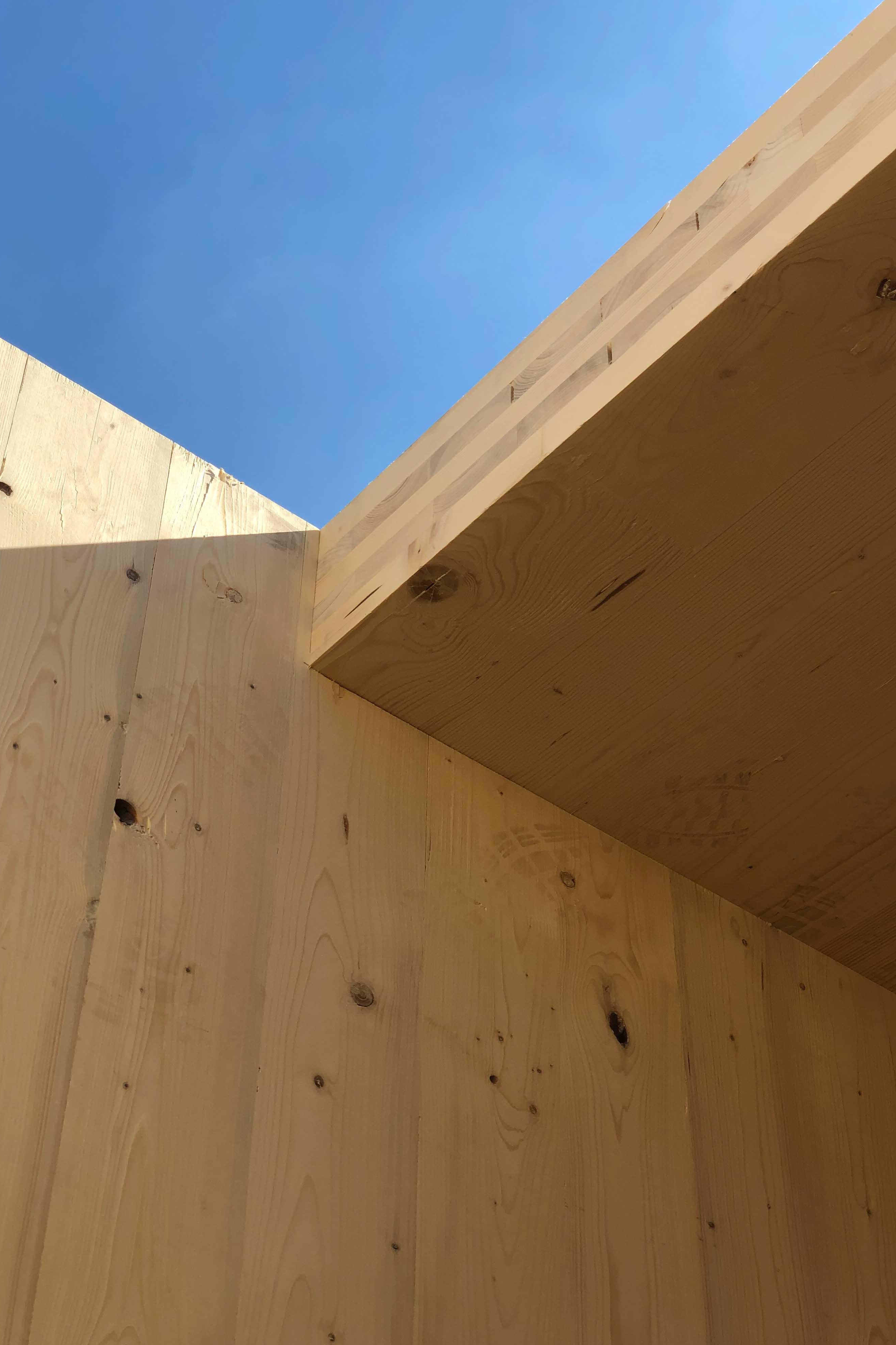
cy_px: 668
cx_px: 460
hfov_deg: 24.6
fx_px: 2053
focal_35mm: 55
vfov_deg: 36.2
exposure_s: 1/640
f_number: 2.4
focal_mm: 6
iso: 16
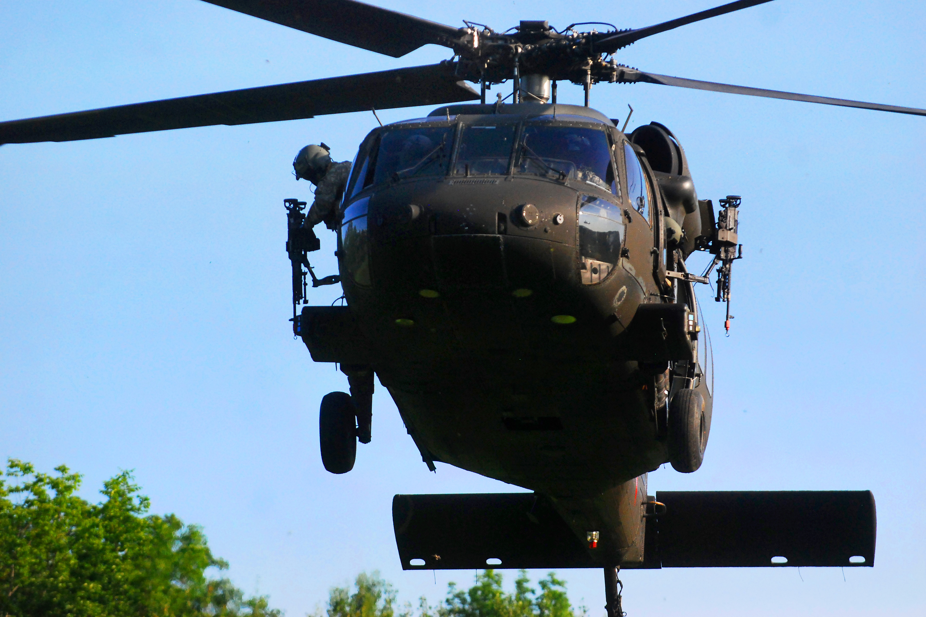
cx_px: 463
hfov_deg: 6.9
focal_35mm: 300
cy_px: 308
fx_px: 7716
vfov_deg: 4.6
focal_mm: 200
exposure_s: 1/4000
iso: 800
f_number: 4.5
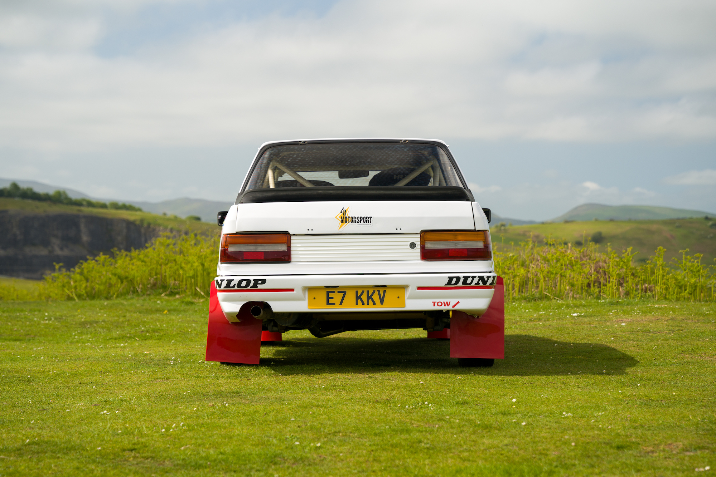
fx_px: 1392
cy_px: 238
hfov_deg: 28.8
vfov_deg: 19.5
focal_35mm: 70
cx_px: 358
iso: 200
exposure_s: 1/800
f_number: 4
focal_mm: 70
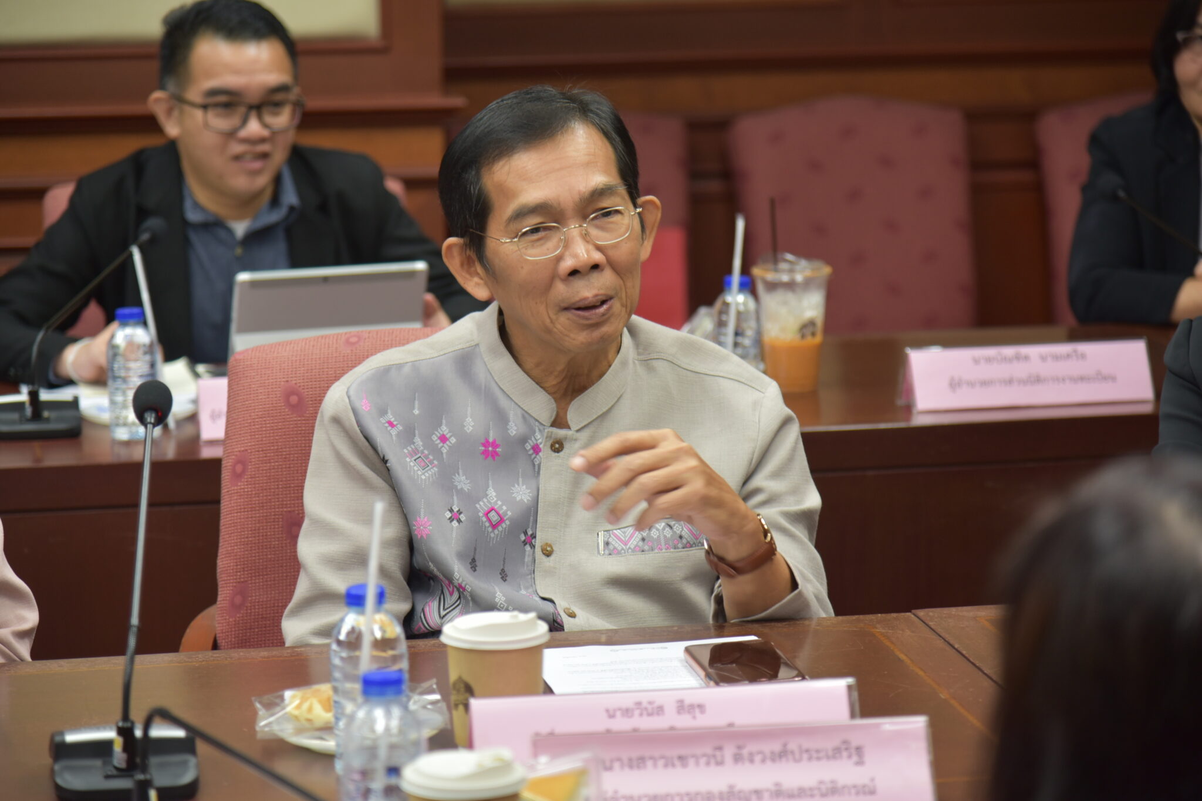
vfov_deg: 11.4
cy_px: 400
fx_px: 4006
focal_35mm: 120
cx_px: 601
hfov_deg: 17.1
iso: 720
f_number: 4
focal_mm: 120
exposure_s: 1/60
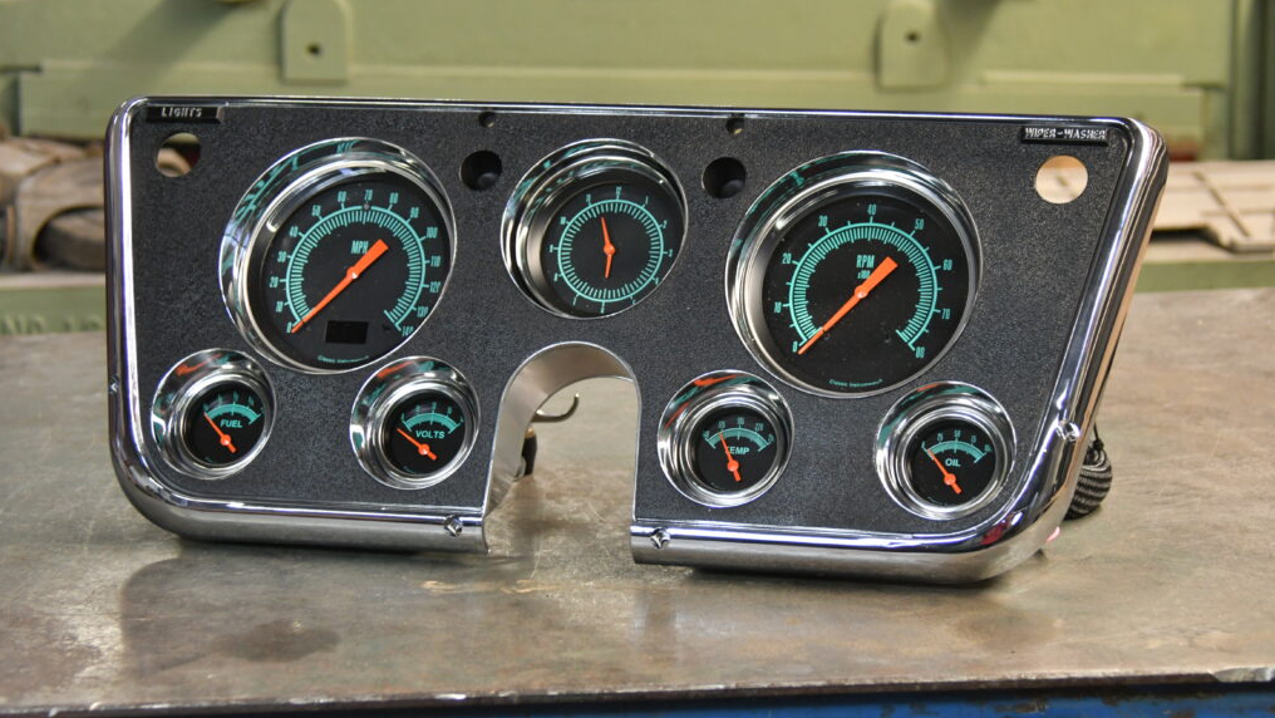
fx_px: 3855
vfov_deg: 10.6
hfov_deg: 18.8
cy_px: 336
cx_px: 635
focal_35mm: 114
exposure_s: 1/40
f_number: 5.6
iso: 1000
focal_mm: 72
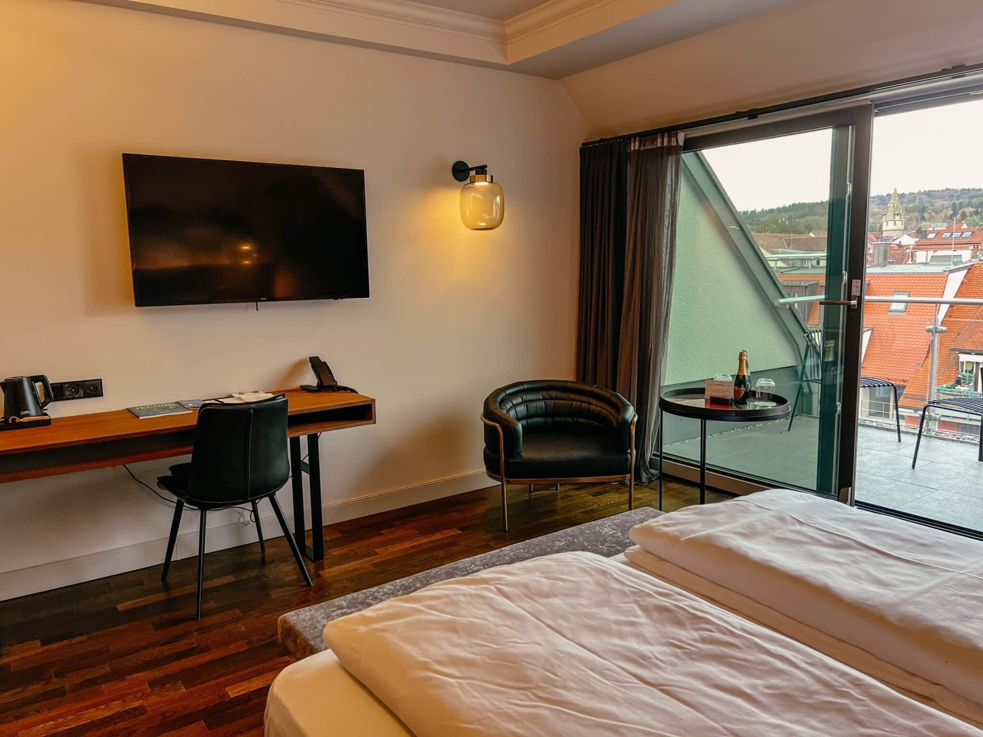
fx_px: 738
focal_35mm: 26
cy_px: 368
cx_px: 492
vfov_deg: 53.1
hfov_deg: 67.3
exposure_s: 1/100
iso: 100
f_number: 1.5
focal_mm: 5.7
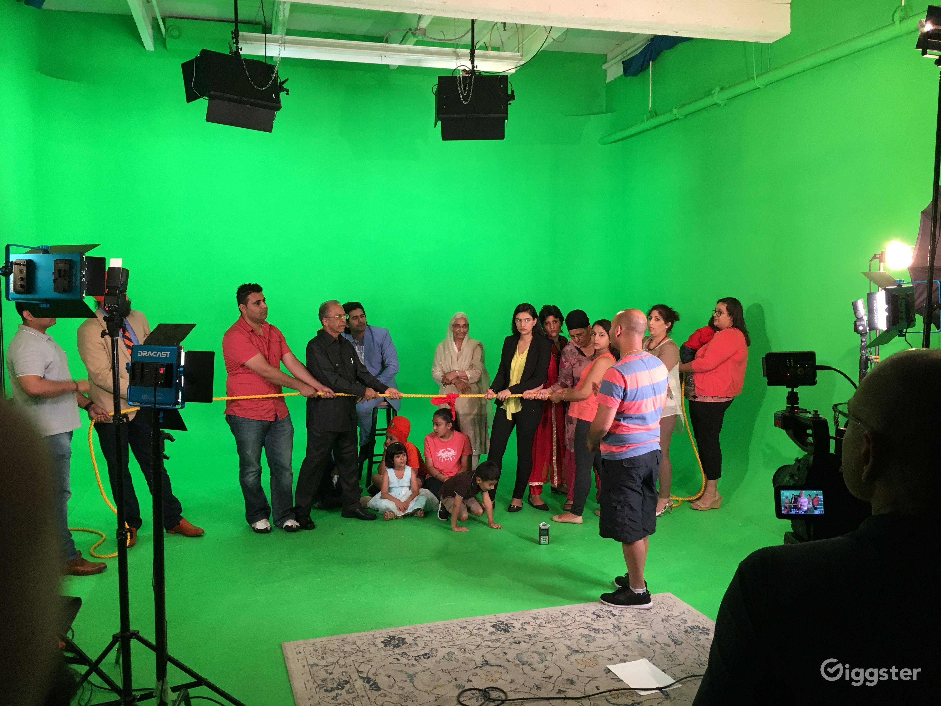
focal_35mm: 29
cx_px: 470
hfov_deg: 61.7
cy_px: 353
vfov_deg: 48.2
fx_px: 788
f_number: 2.2
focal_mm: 4.15
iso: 64
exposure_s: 1/30
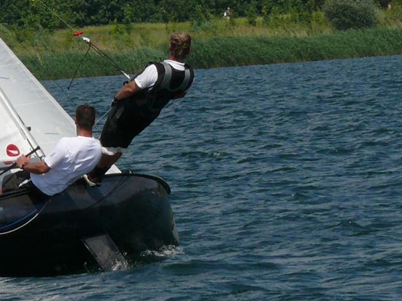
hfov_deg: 2.6
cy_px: -133
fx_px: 9019
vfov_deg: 1.9
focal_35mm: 777
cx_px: 25
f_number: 8
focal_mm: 50.9
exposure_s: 1/500
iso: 100
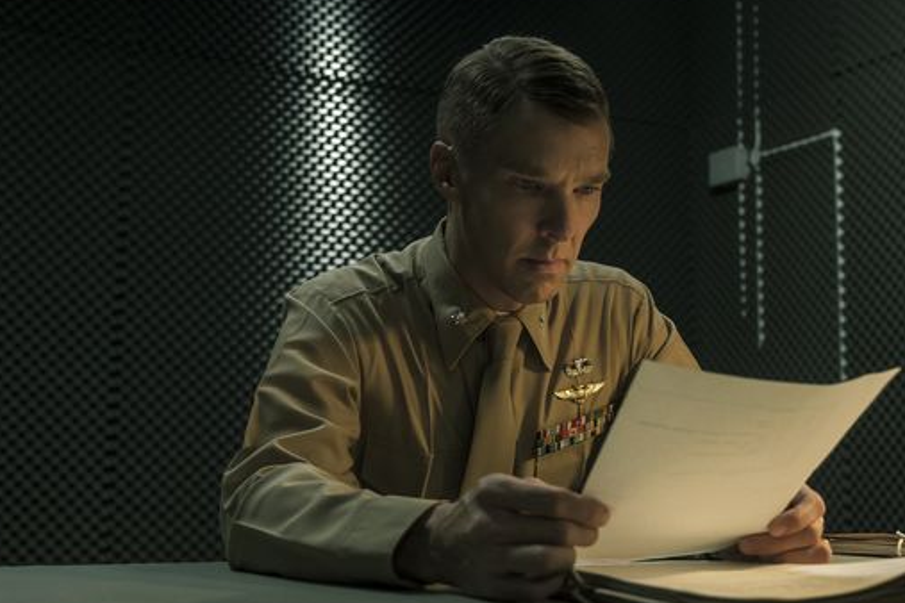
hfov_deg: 39.6
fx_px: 1257
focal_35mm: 50
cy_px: 274
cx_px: 468
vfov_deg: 27.0
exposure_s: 1/125
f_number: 2.8
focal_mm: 25.7
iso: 1250
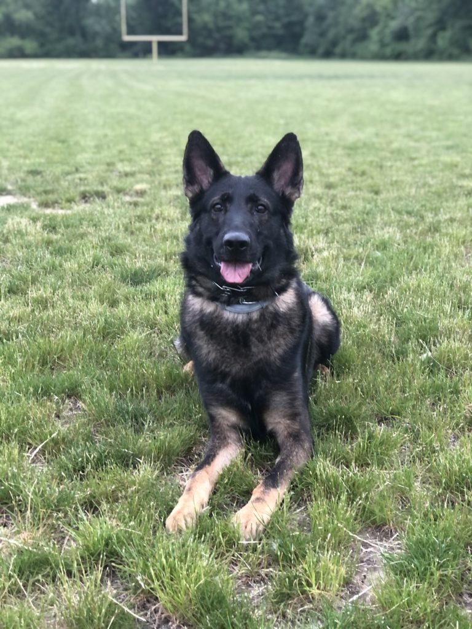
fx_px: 1036
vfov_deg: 33.8
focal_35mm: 57
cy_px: 314
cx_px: 236
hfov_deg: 25.7
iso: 100
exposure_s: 1/30
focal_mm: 6.6
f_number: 2.8
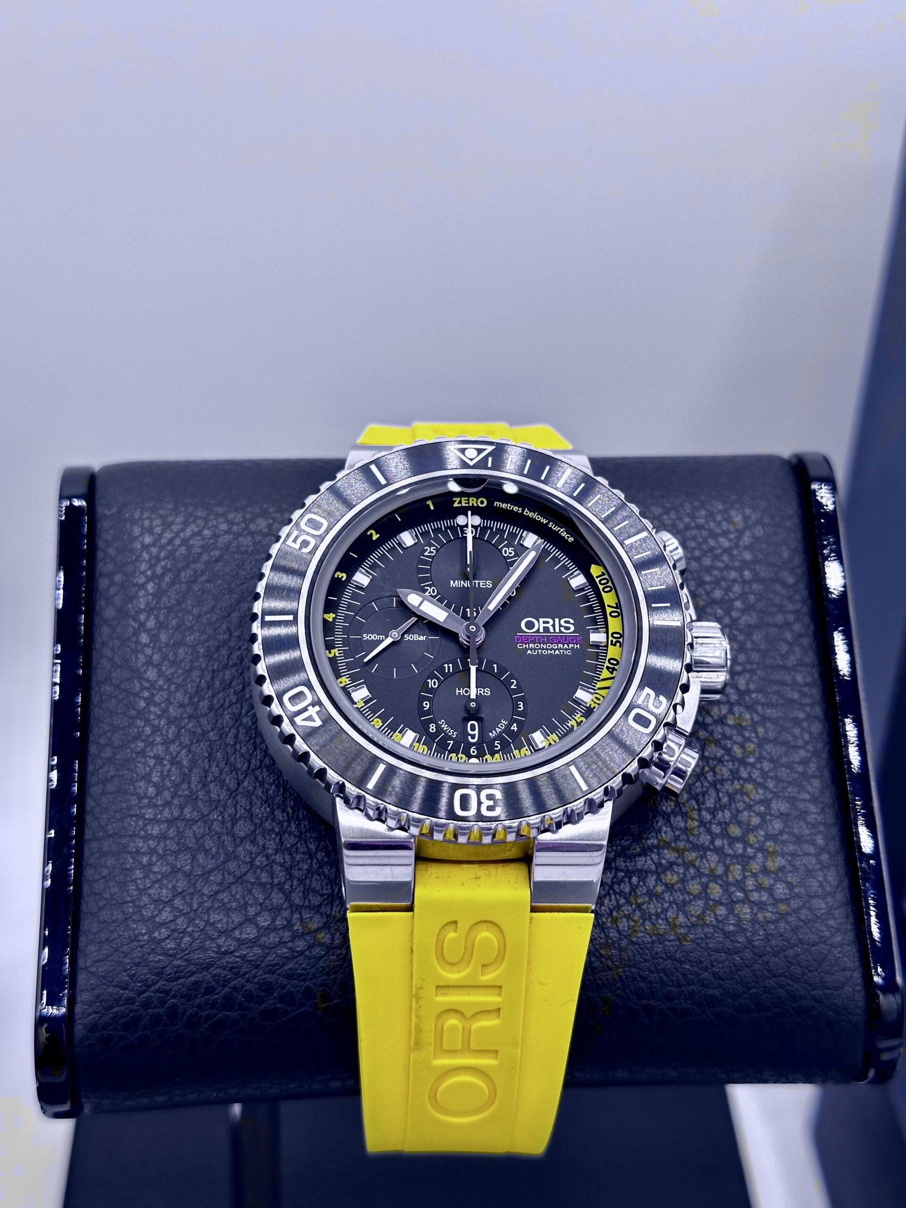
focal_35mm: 48
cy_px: 604
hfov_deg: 30.3
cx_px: 453
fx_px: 1675
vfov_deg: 39.7
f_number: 1.78
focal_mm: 6.86
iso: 64
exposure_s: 1/280
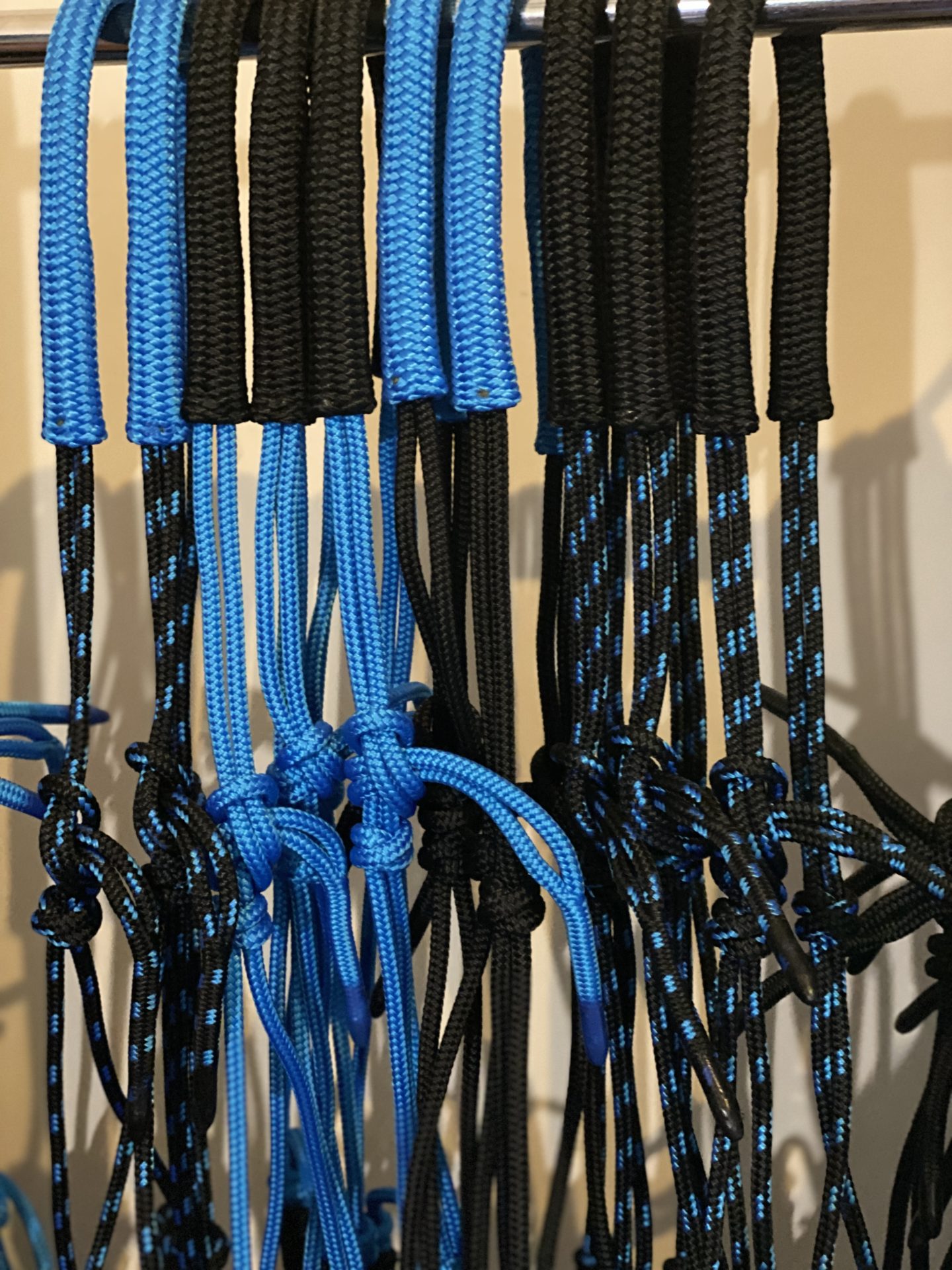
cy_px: 635
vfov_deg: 36.8
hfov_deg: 28.0
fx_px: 1907
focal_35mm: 52
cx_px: 476
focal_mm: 6
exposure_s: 1/15
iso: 640
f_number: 2
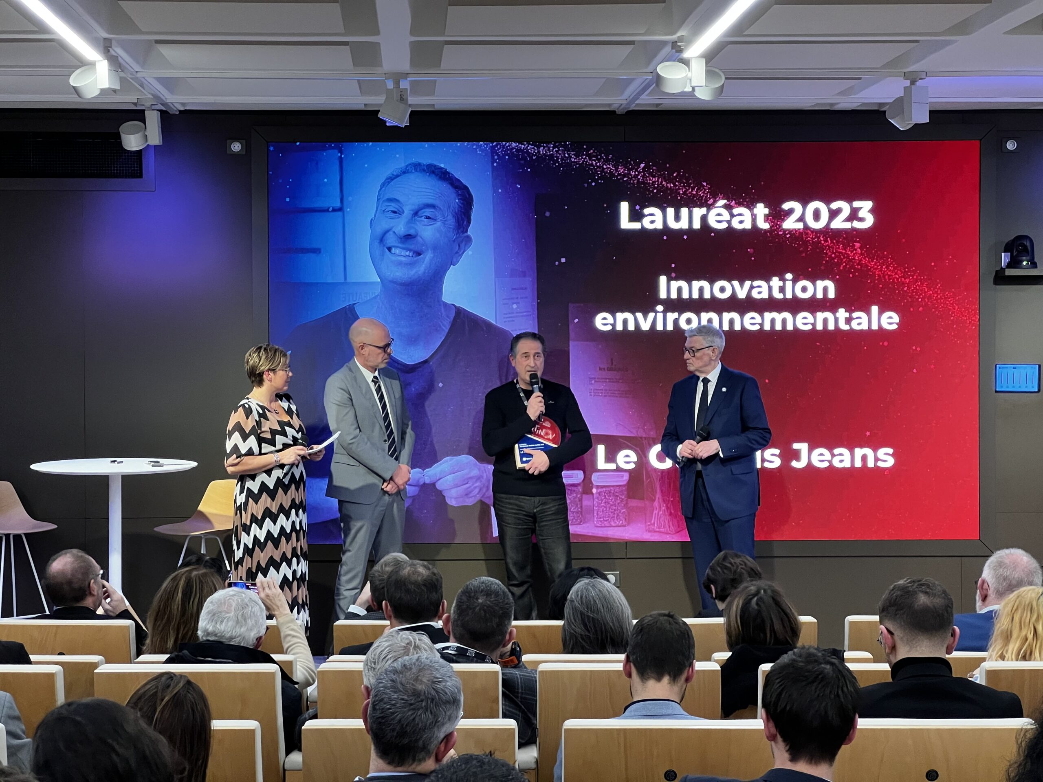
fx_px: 2320
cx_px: 522
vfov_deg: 19.1
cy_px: 391
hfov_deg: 25.3
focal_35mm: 77
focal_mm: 9
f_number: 2.8
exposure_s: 1/50
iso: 200
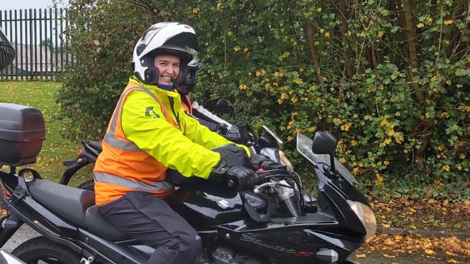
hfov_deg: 39.3
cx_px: 76
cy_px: 116
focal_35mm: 50
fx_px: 623
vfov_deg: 23.9
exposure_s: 1/274
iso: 64
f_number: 1.7
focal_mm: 3.92
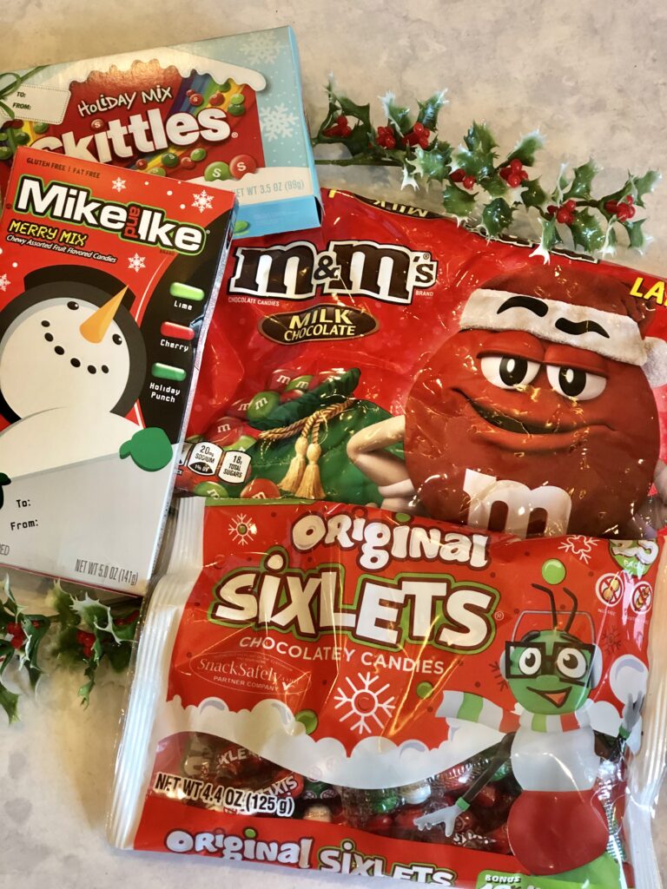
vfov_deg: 33.8
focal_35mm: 57
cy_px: 444
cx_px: 334
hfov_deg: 25.7
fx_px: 1464
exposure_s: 1/30
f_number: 2.8
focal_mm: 6.6
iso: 160
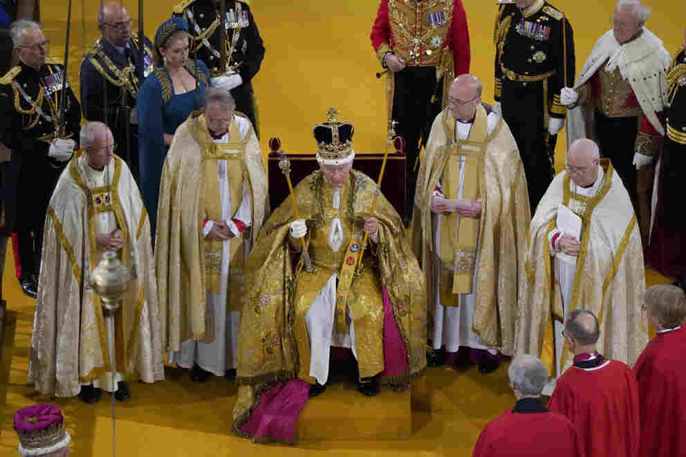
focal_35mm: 300
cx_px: 343
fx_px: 5715
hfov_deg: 6.9
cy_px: 228
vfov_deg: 4.6
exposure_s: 1/250
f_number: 5.6
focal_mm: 300
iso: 8000
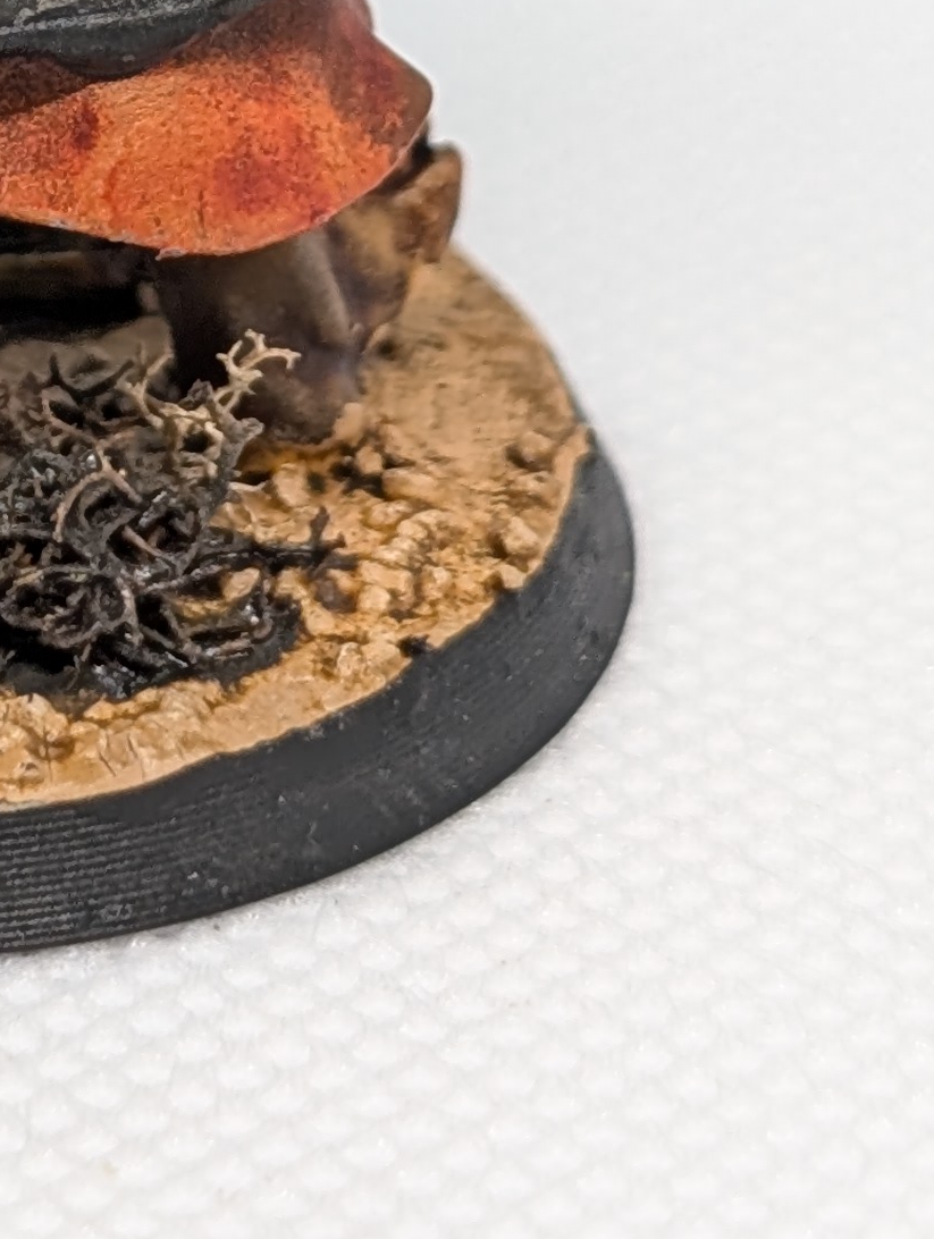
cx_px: -113
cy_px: -201
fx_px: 6563
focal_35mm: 183
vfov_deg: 10.6
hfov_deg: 8.1
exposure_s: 1/43.7
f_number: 1.68
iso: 38
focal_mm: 6.9
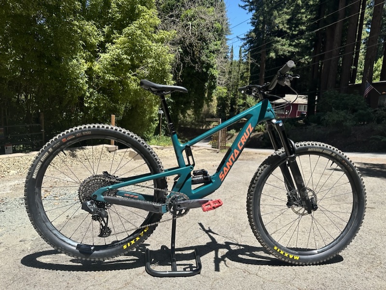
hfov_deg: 71.6
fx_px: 268
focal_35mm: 24
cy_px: 145
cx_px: 193
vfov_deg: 56.9
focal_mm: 6.86
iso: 80
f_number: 1.78
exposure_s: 1/2410
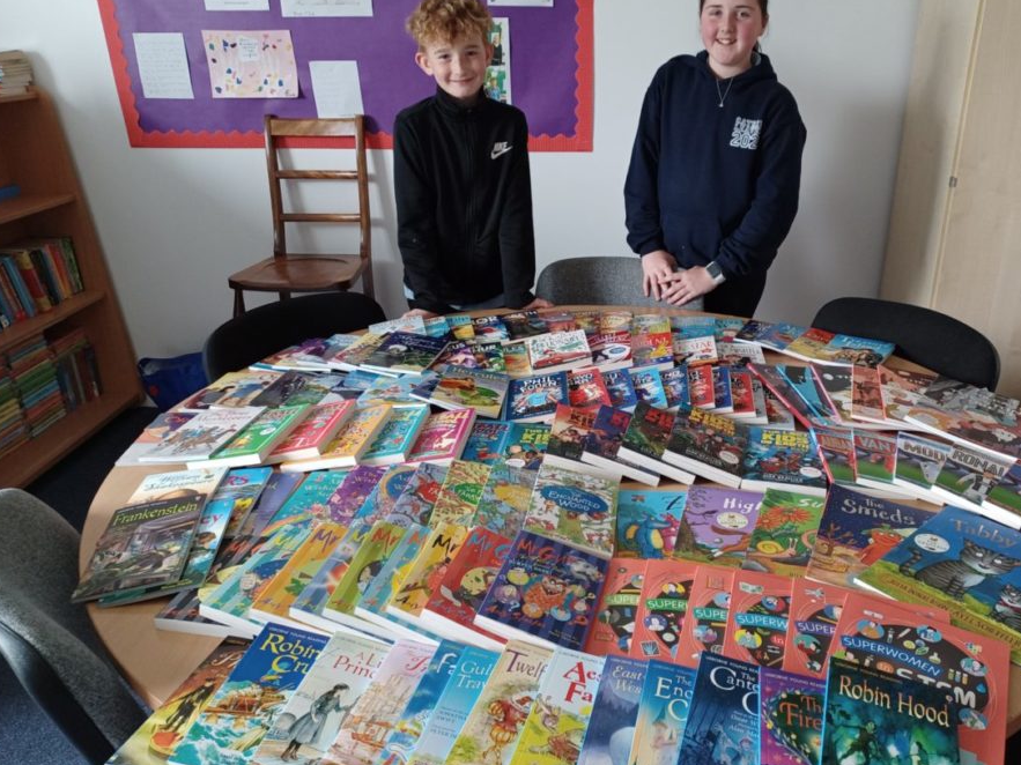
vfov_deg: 48.2
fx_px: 855
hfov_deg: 61.5
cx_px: 576
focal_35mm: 29
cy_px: 381
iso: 500
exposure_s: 1/25
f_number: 1.8
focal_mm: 4.6
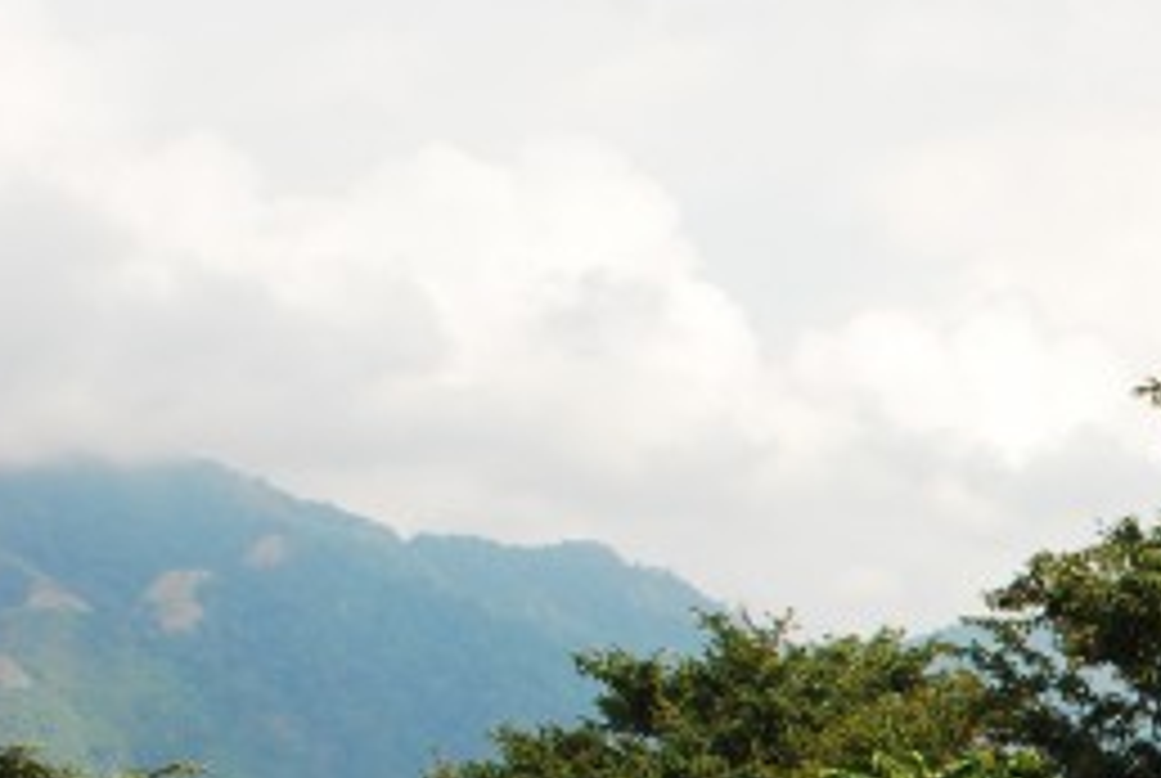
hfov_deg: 17.5
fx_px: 3424
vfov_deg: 12.5
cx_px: 1696
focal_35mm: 106
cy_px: 1066
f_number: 9
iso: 200
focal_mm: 24
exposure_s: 1/320
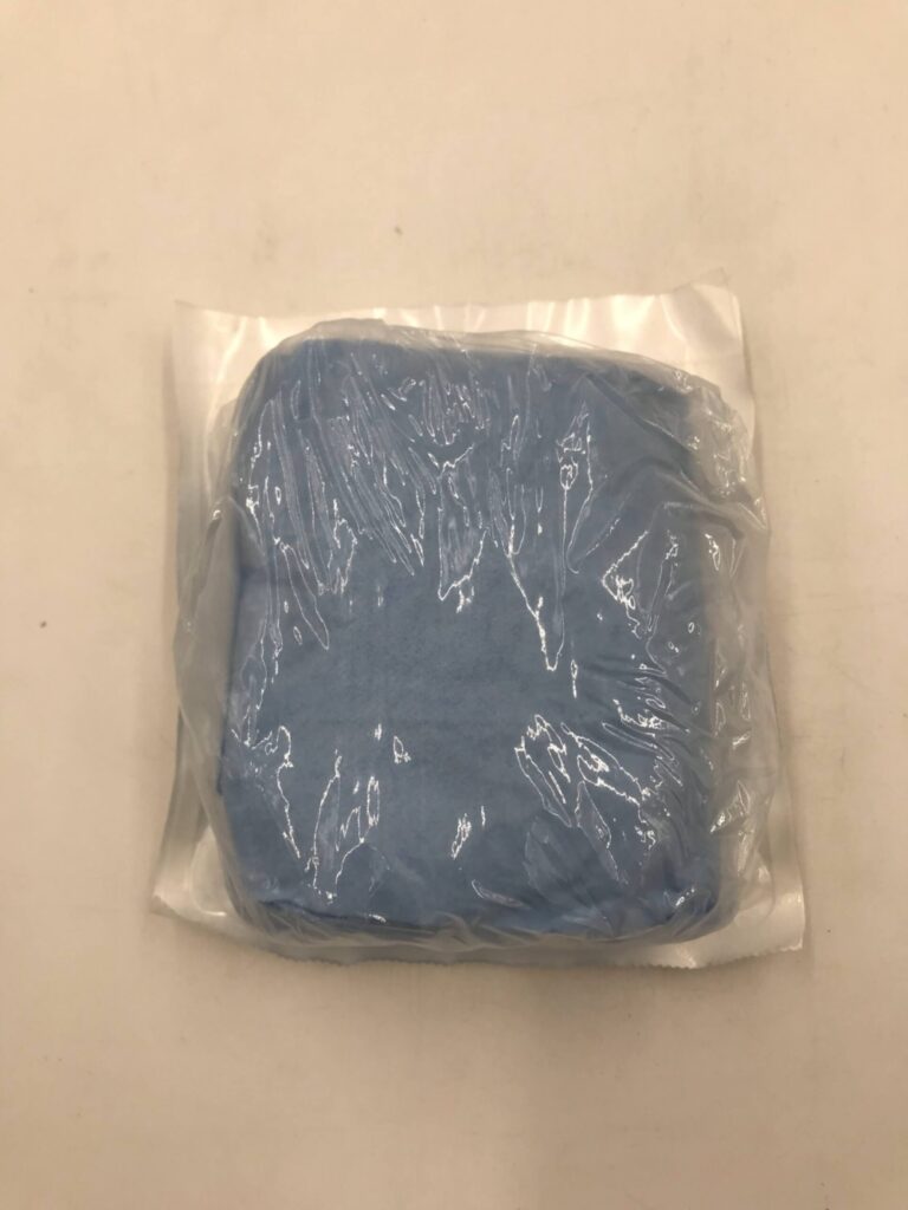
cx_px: 454
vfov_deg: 63.4
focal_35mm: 28
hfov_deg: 49.7
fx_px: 979
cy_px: 605
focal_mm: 3.99
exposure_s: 1/137
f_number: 1.8
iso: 20
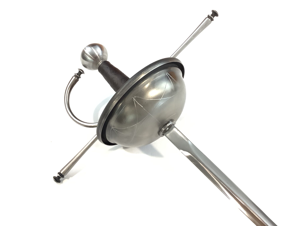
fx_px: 270
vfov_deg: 45.4
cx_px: 150
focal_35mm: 31
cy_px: 113
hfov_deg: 58.4
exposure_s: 1/60
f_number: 2.4
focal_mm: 3.3
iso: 250
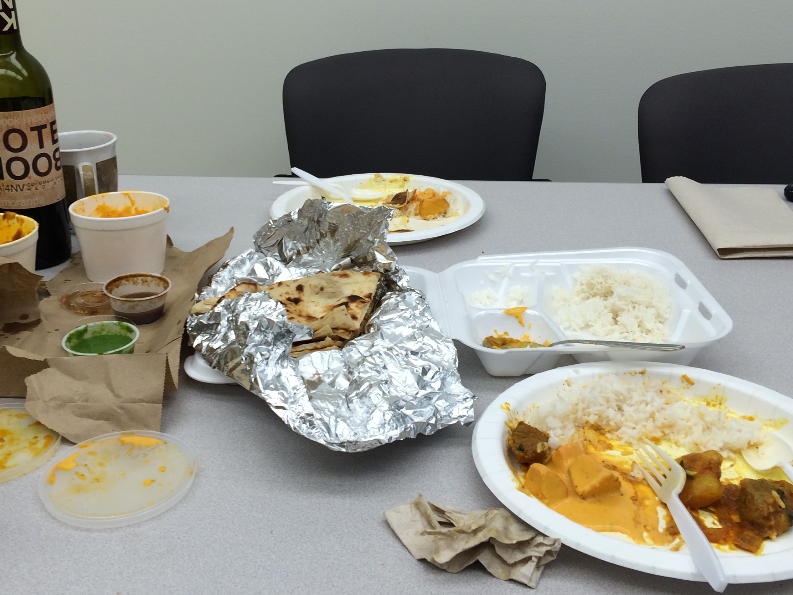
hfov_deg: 42.8
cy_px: 231
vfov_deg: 32.8
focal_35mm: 44
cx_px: 342
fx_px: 1008
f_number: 2.2
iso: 32
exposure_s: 1/60
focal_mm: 4.12
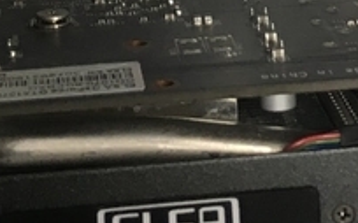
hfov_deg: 11.6
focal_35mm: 181
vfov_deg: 6.4
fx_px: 1764
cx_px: 149
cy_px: -527
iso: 50
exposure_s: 1/30
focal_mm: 4.15
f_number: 2.2
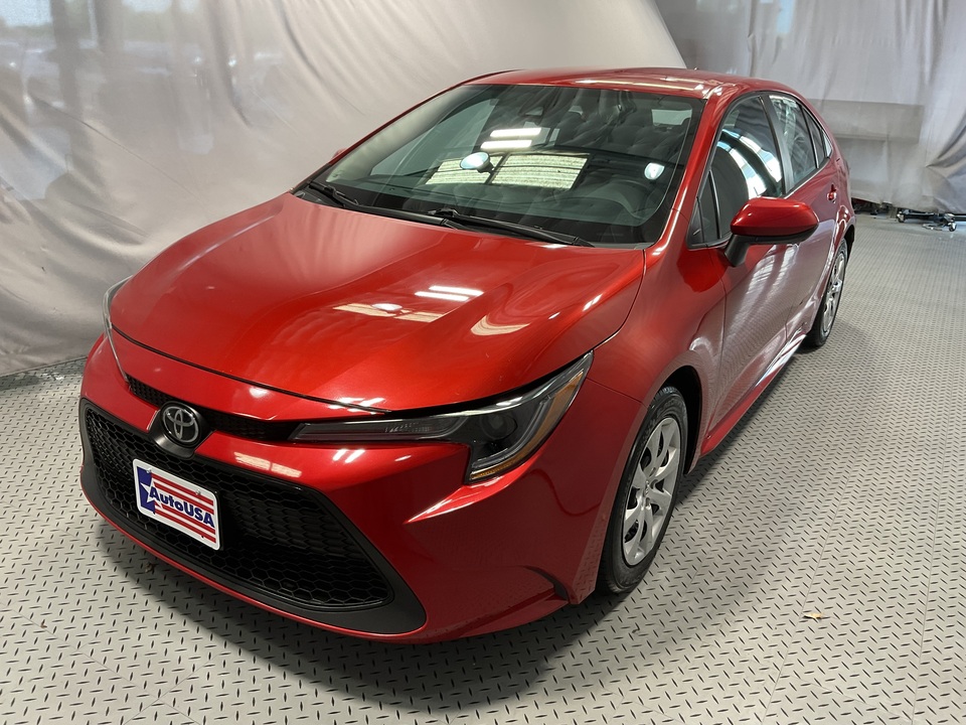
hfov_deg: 61.7
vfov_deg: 48.2
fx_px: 809
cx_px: 483
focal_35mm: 29
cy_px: 362
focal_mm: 3
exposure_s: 1/120
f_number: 1.8
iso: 50
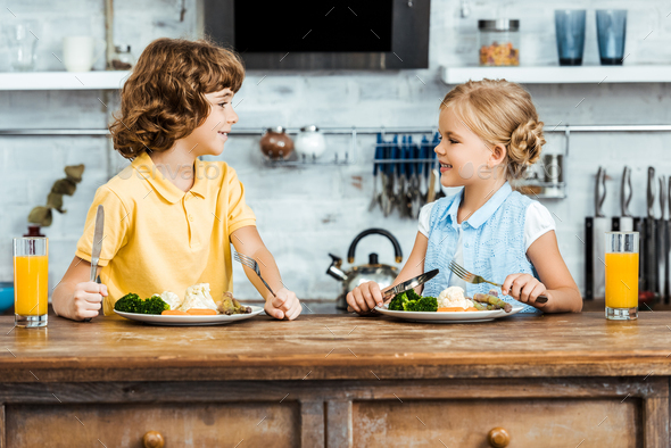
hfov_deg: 15.2
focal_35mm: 135
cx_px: 336
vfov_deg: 10.2
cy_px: 224
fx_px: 2517
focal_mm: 135
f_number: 5
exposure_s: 1/200
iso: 250
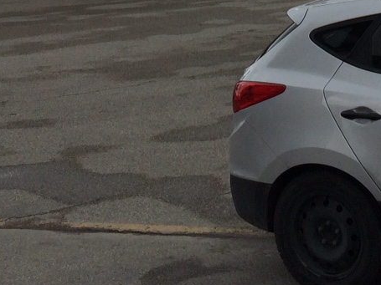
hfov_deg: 18.9
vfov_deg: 13.3
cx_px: 250
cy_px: -163
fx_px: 1144
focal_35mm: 104
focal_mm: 4.15
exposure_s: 1/1786
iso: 32
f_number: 2.2
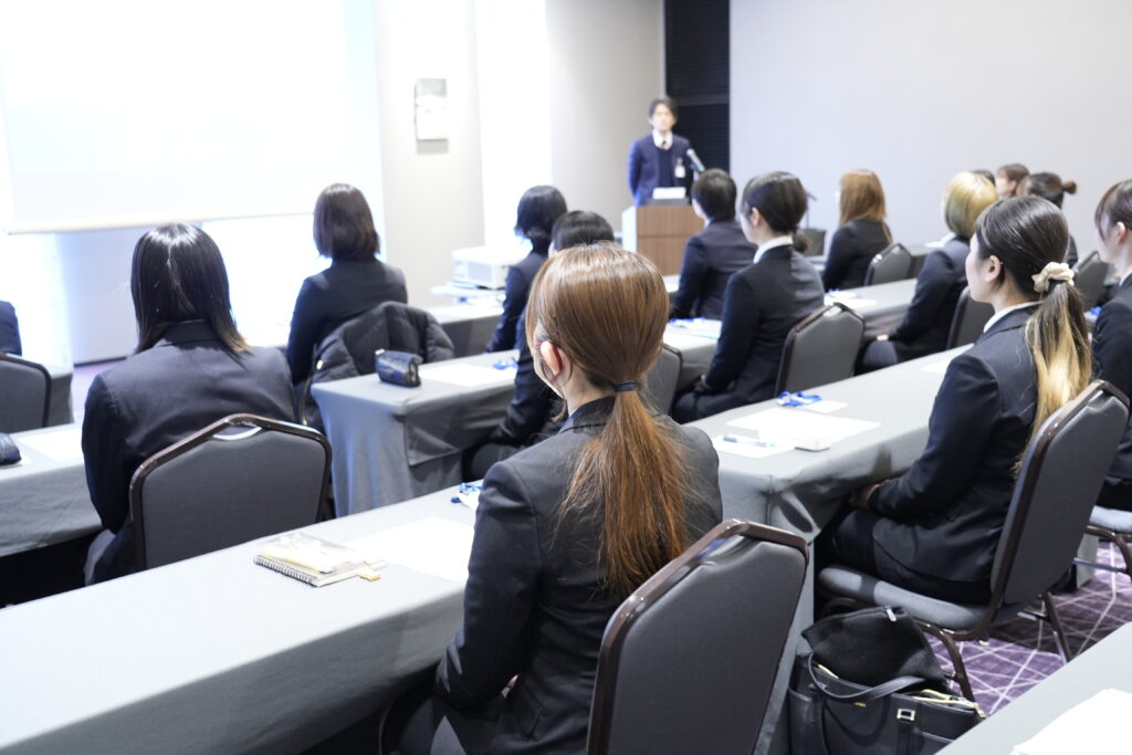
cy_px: 378
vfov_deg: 36.0
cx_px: 566
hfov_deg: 51.9
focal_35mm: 37
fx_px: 1164
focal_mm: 37
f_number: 4
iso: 2500
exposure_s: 1/30
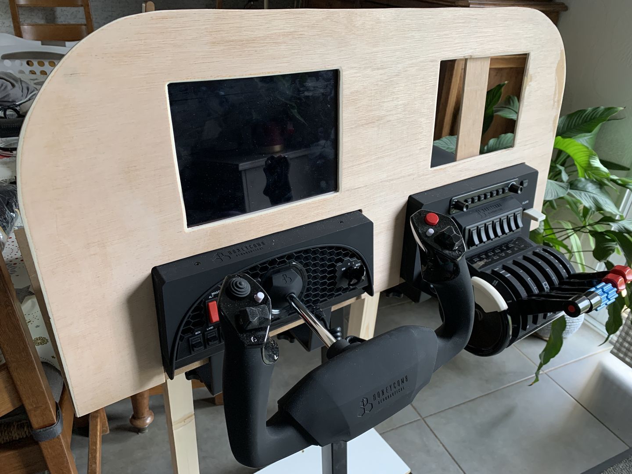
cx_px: 316
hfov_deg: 67.3
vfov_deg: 53.1
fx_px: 475
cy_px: 237
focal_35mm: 26
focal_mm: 4.25
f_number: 1.8
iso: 125
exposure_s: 1/60
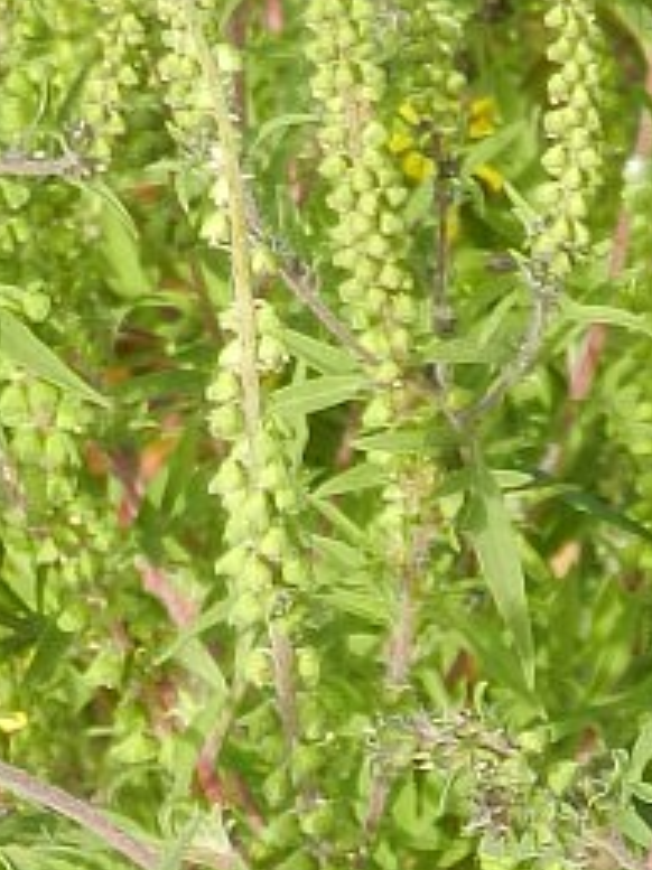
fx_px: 11637
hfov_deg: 3.2
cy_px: 1166
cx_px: 894
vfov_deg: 4.3
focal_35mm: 463
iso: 160
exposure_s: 1/320
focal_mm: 17.7
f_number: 4.6
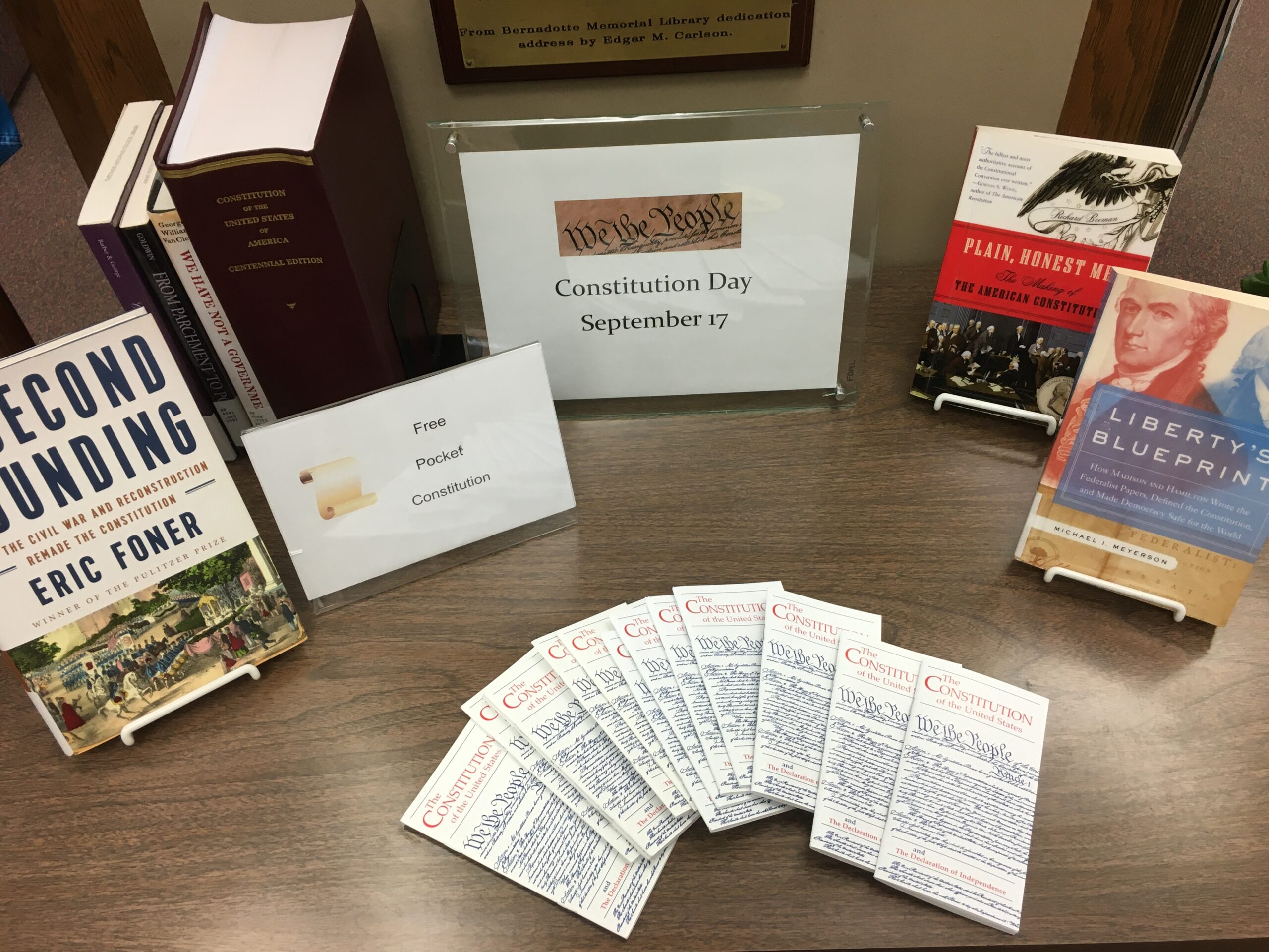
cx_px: 634
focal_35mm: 29
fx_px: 1063
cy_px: 476
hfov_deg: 61.7
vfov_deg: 48.2
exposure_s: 1/30
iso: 50
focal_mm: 4.15
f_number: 2.2
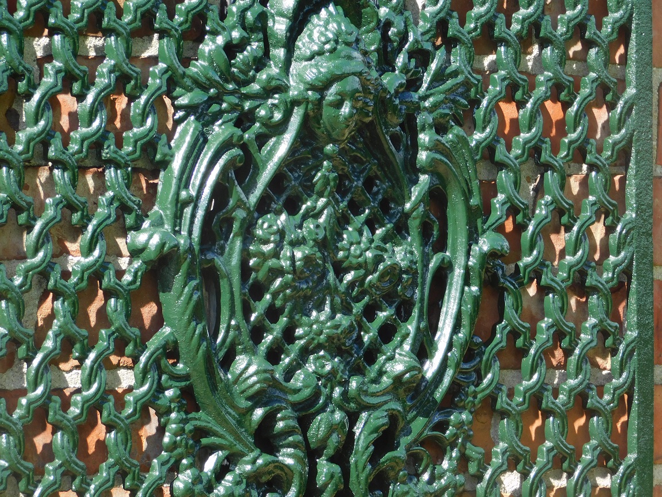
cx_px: 331
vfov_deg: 5.1
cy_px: 248
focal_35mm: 294
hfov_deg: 6.7
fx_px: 5622
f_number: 5.7
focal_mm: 52.2
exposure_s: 1/125
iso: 125
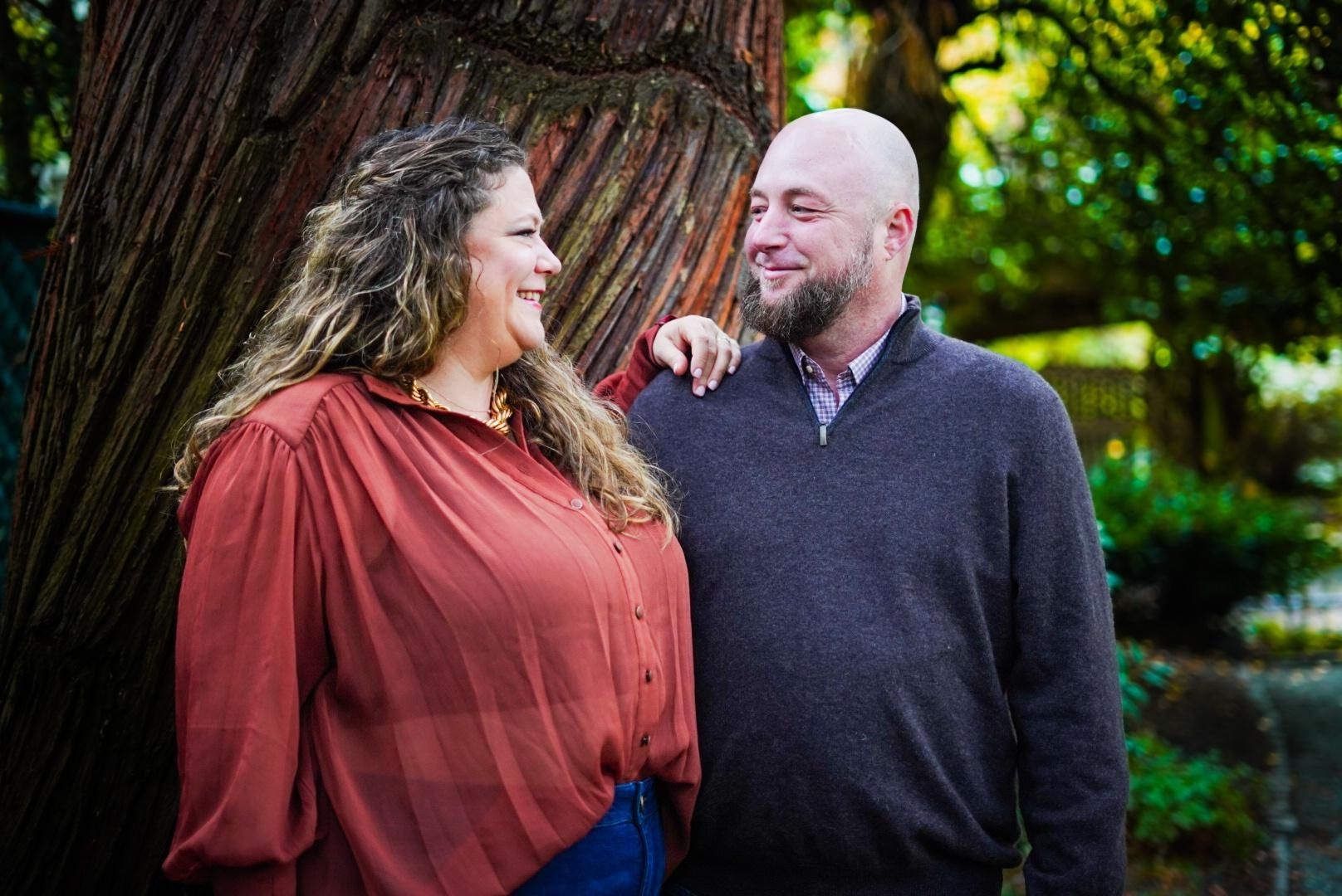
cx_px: 671
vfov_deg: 27.0
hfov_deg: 39.6
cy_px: 448
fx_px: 1865
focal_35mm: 50
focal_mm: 50
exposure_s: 1/125
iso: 1000
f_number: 1.8
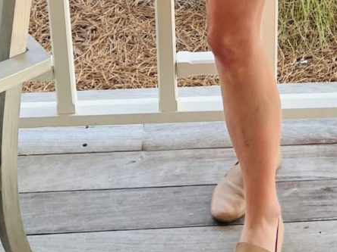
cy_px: -170
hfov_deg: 21.7
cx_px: 236
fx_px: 876
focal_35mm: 90
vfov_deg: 14.8
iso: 50
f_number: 1.5
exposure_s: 1/121
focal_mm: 5.7
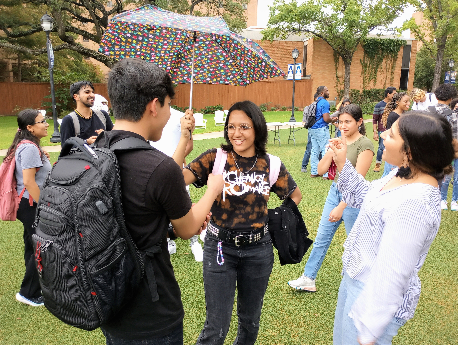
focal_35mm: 28
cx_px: 229
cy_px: 172
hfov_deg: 63.4
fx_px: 371
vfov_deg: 49.9
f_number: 1.8
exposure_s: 1/120
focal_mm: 4.27
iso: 207
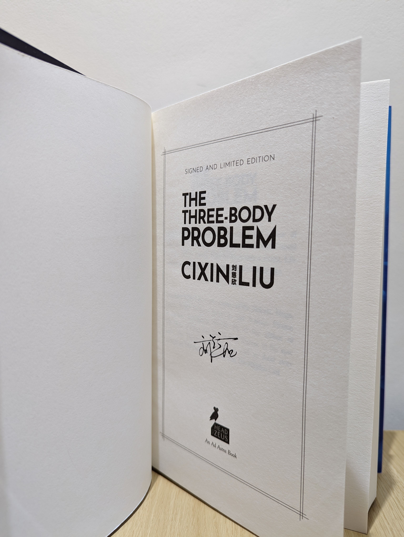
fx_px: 373
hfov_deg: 56.9
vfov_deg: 71.5
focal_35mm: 24
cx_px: 202
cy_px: 268
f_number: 1.85
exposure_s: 1/23.8
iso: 96
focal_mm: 6.81
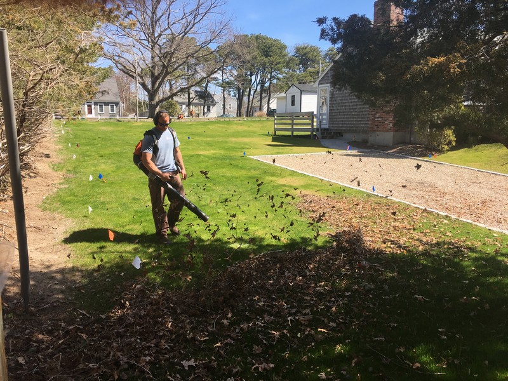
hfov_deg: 61.7
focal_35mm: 29
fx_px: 426
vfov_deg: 48.2
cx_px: 254
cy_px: 190
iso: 25
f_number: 2.2
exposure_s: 1/718
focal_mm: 4.15
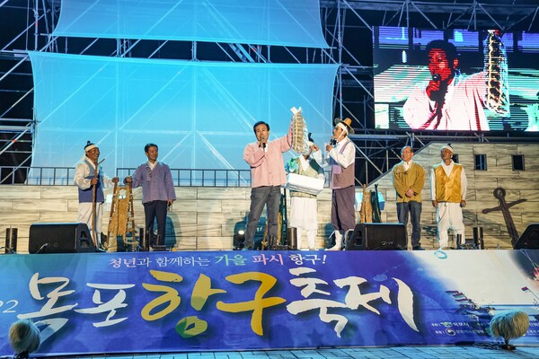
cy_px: 180
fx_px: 614
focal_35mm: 41
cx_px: 270
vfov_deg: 32.6
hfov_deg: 47.4
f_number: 2.8
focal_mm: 41
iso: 1250
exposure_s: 1/400
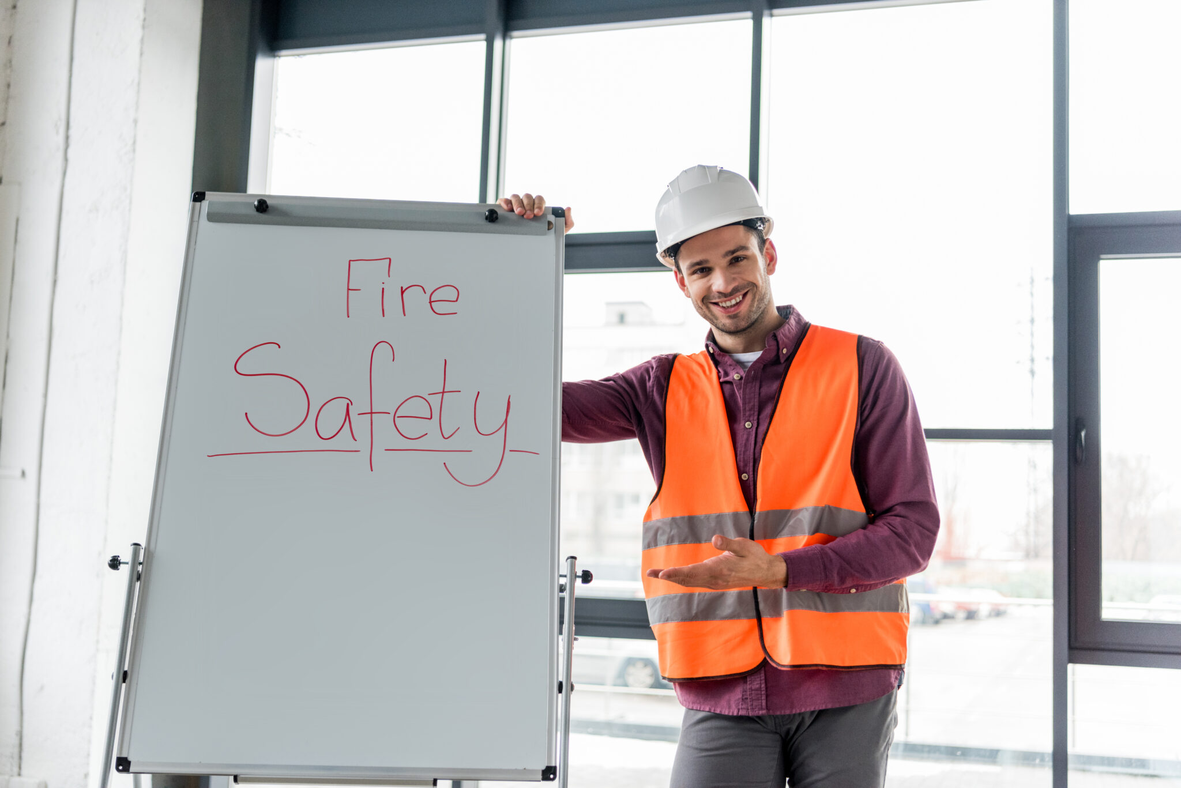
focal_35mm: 45
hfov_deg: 43.6
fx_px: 1477
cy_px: 394
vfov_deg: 29.9
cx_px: 590
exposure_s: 1/80
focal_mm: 45
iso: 800
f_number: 2.8
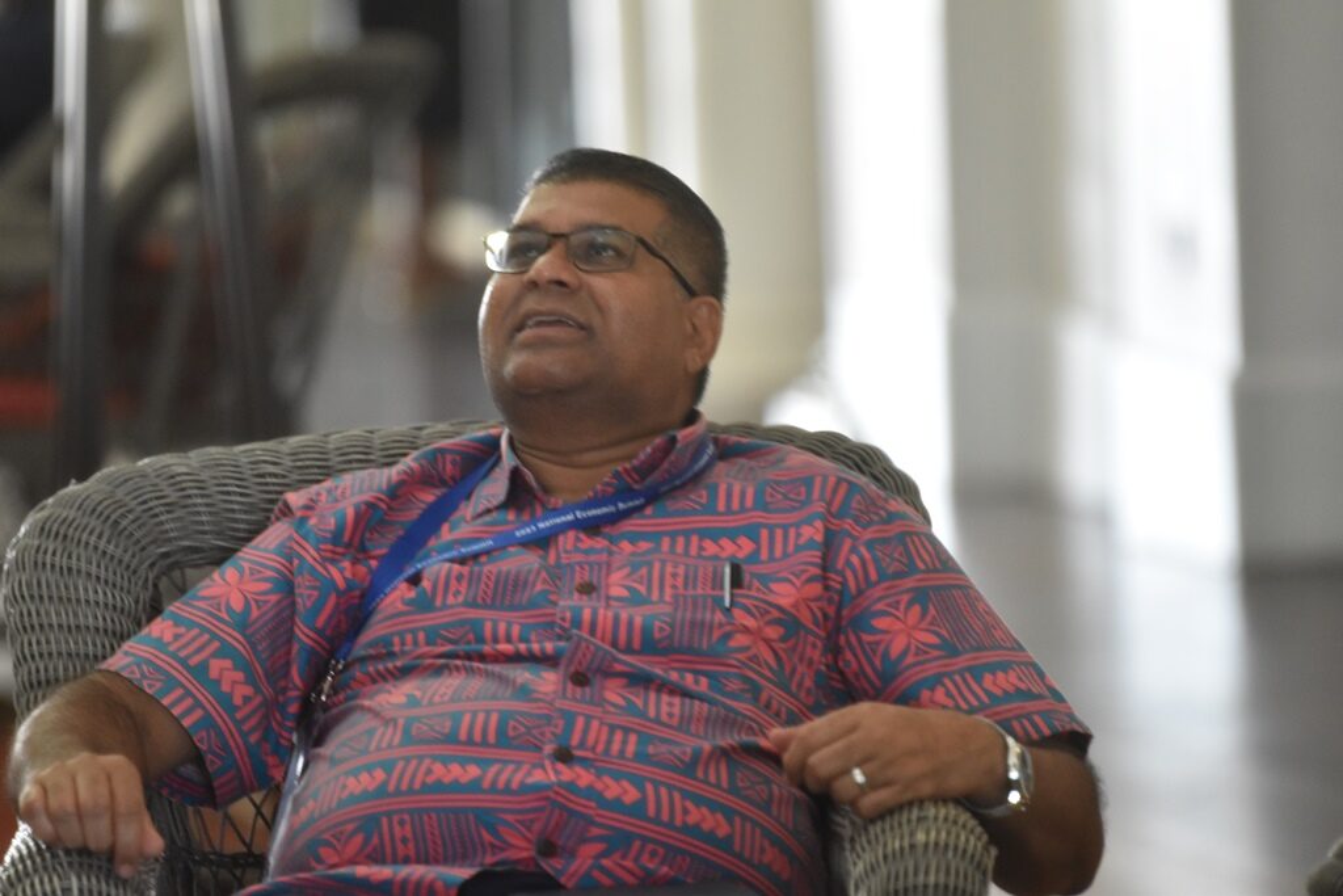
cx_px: 672
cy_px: 448
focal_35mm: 300
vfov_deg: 4.6
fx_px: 11192
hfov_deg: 6.9
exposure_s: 1/125
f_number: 2.8
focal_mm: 200
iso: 1600
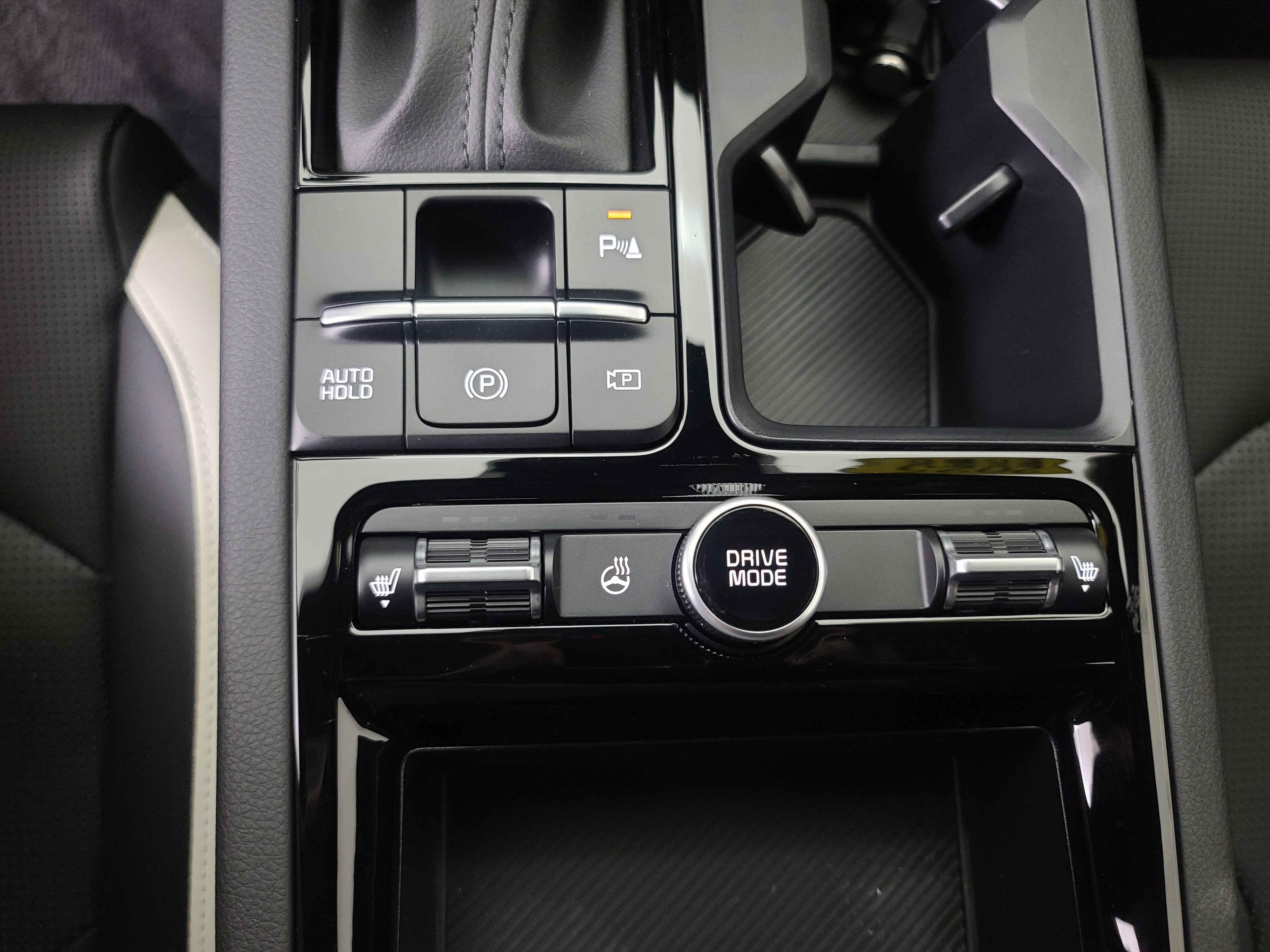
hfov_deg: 69.4
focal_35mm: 25
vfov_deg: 54.9
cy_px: 476
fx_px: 917
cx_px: 635
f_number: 1.8
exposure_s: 1/24
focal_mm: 7
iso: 1000
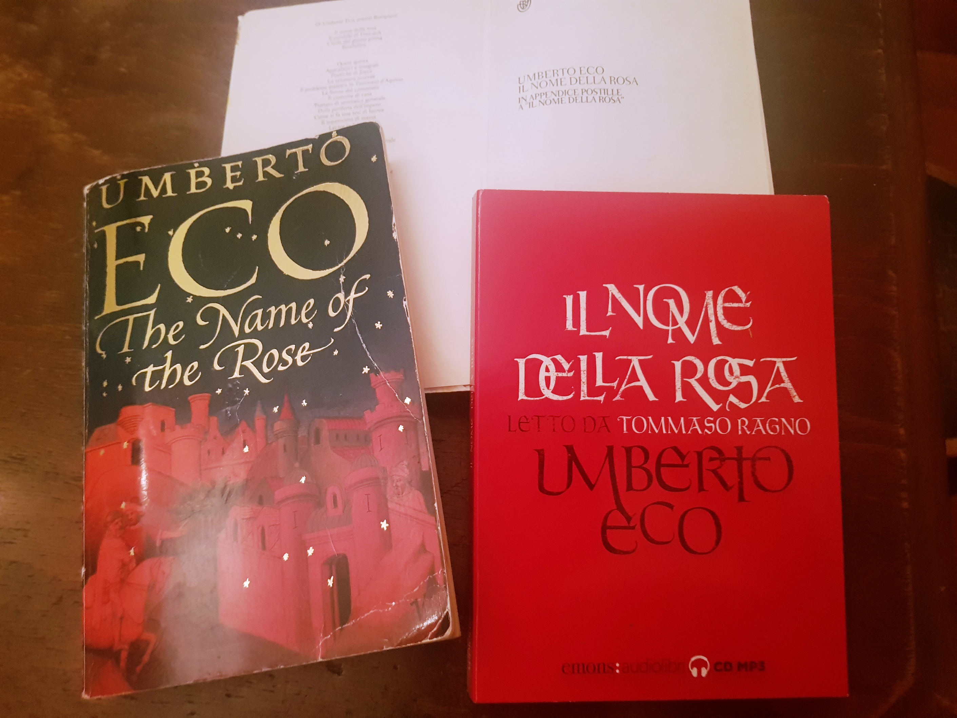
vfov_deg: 53.1
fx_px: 719
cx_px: 478
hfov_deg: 67.3
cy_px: 359
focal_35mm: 26
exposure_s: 1/10
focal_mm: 4.2
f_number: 1.7
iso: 250
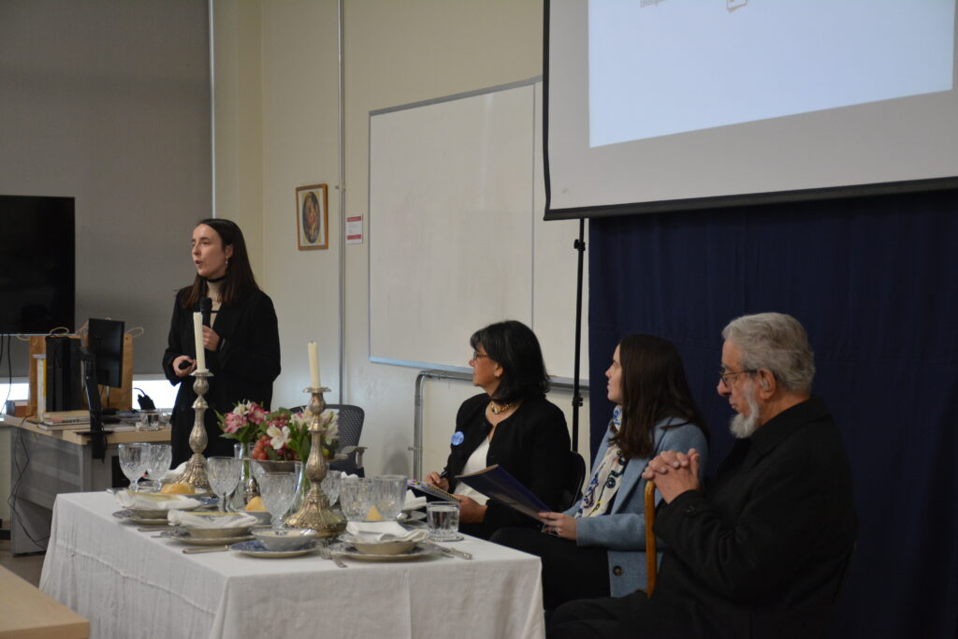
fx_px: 1916
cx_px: 479
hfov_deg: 28.1
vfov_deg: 18.9
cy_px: 320
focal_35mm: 72
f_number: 4.5
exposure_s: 1/50
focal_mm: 48
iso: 1250
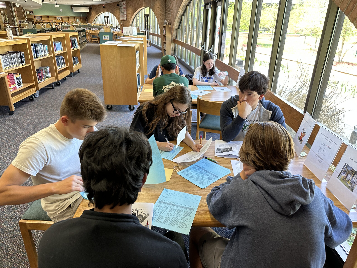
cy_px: 134
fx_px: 248
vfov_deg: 56.8
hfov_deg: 71.6
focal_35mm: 24
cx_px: 178
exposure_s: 1/120
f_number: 1.78
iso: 200
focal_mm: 6.86
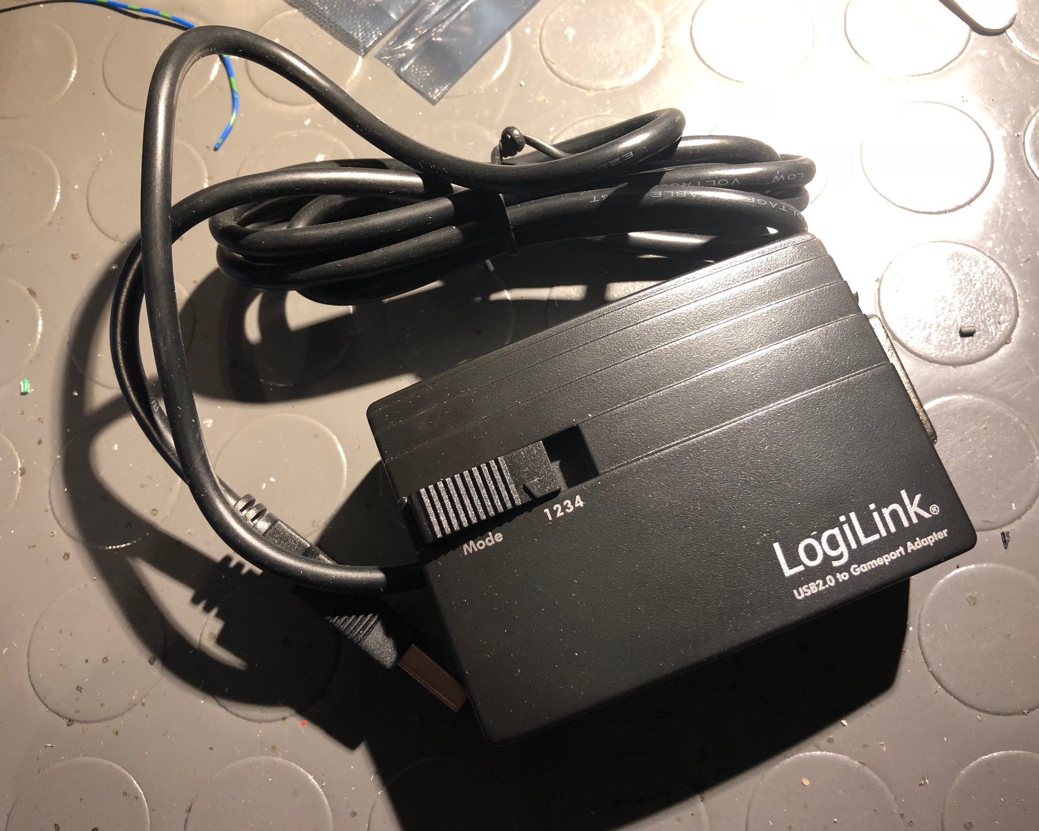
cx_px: 521
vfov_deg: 48.5
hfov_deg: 58.8
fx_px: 922
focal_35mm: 30
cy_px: 426
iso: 50
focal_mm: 3.99
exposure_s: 1/17
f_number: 1.8
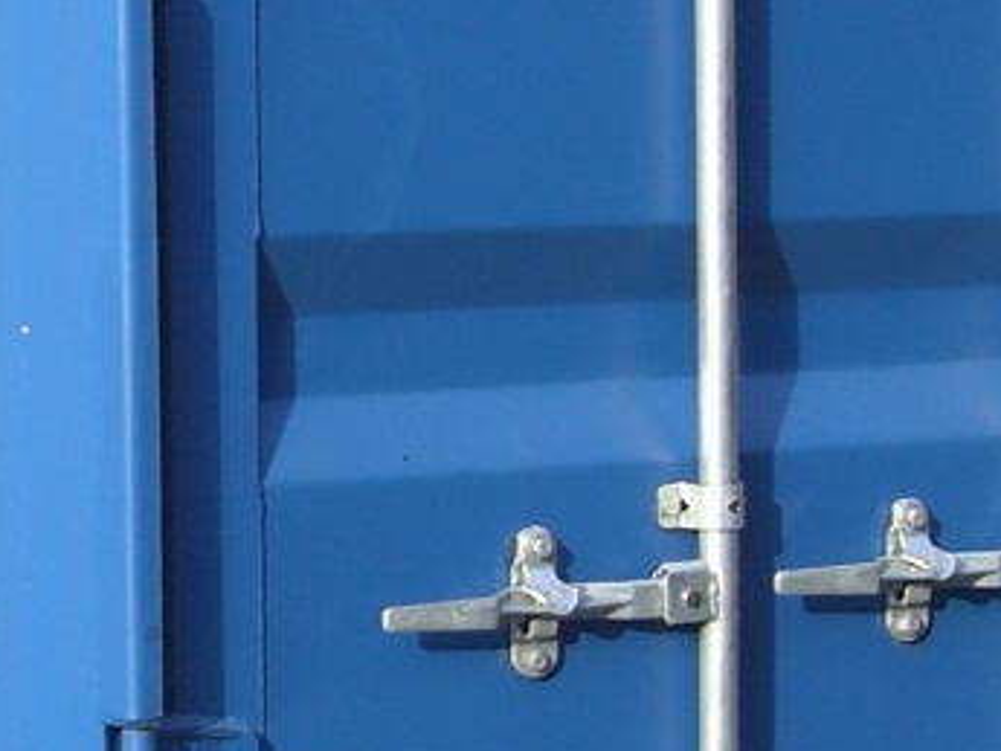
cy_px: 322
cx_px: 218
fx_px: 5091
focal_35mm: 176
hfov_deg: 11.2
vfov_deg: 8.4
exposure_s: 1/200
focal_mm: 6.2
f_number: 2.7
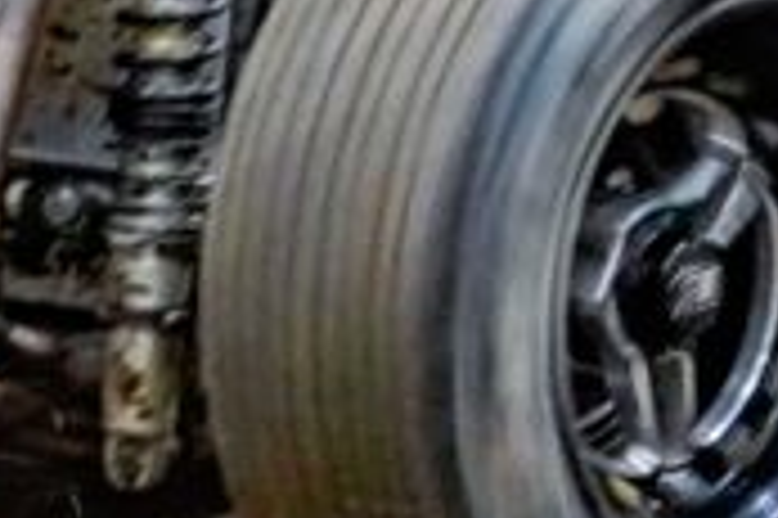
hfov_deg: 1.7
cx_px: -207
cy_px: -525
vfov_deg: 1.2
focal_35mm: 1186
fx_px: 25606
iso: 5000
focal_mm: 200
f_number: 4
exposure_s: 1/250
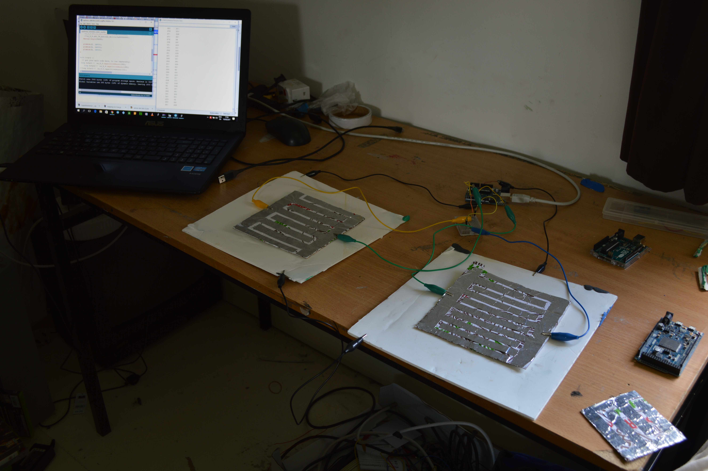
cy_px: 236
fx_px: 707
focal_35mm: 36
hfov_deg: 53.2
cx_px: 354
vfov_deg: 36.8
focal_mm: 24
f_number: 5.6
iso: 100
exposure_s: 1/6
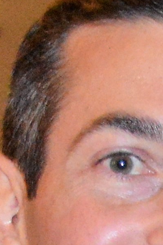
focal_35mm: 301
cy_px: 639
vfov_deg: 6.4
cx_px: 289
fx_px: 2047
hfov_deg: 4.5
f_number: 4.2
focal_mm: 30
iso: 3200
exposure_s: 1/60
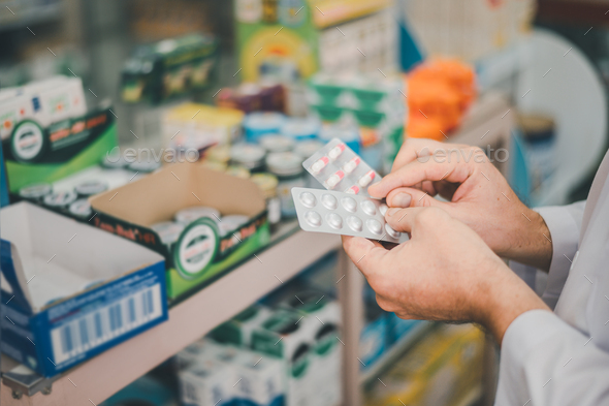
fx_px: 846
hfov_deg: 39.6
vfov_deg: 27.0
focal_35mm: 50
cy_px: 203
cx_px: 304
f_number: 2
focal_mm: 50
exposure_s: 1/180
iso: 200
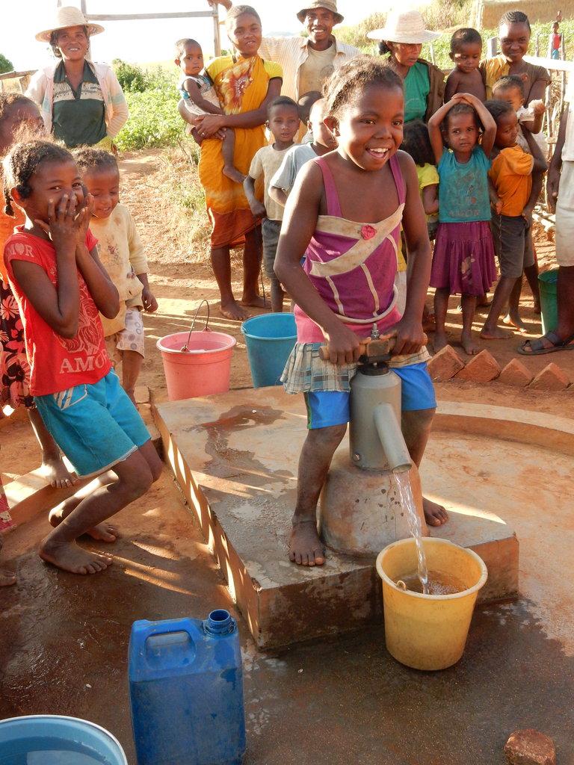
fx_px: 951
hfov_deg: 33.6
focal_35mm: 43
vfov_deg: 43.9
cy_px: 382
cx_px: 287
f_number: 4.2
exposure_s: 1/250
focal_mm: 7.6
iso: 280
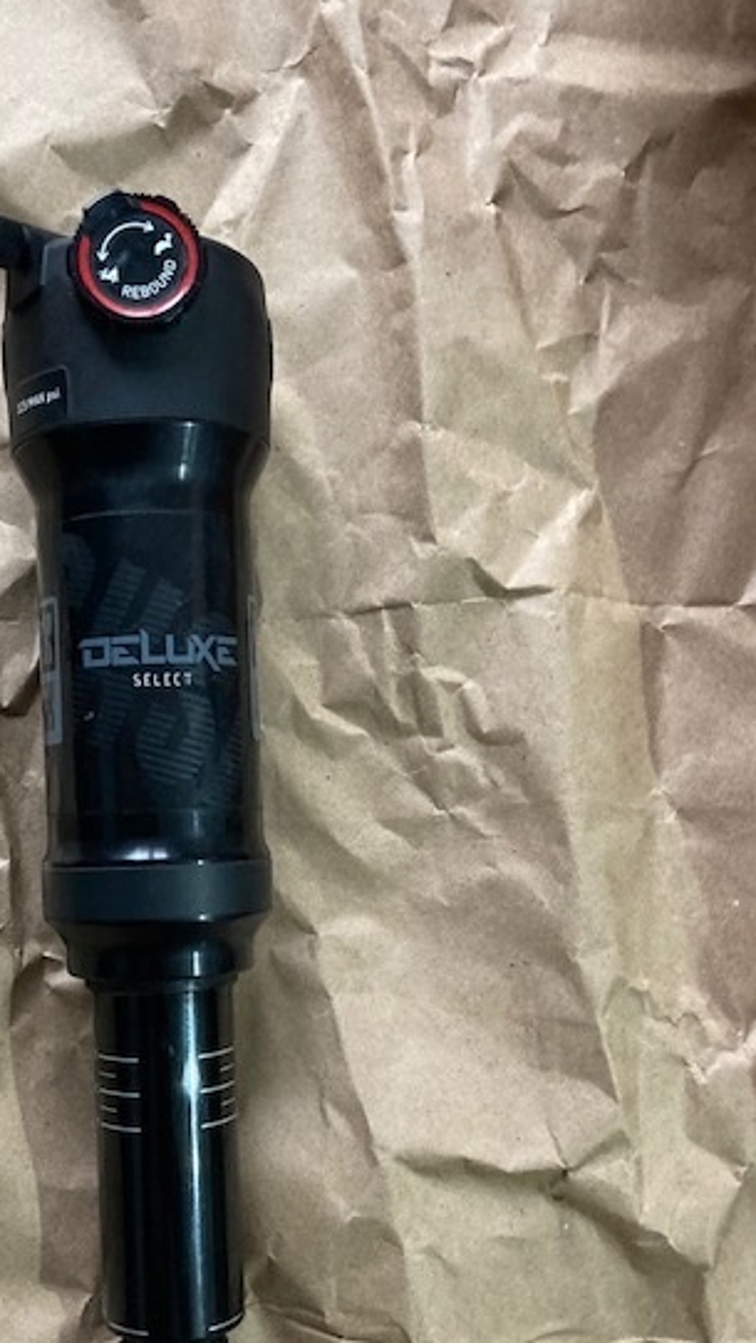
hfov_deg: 32.2
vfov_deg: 55.0
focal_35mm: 36
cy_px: 781
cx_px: 186
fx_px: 1283
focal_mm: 3.99
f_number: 1.8
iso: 320
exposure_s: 1/53
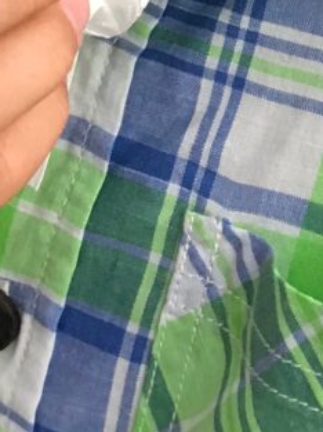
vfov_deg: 10.5
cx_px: 69
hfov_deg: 8.6
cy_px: -444
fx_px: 2144
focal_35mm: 172
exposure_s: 1/30
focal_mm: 3.99
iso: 25
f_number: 1.8
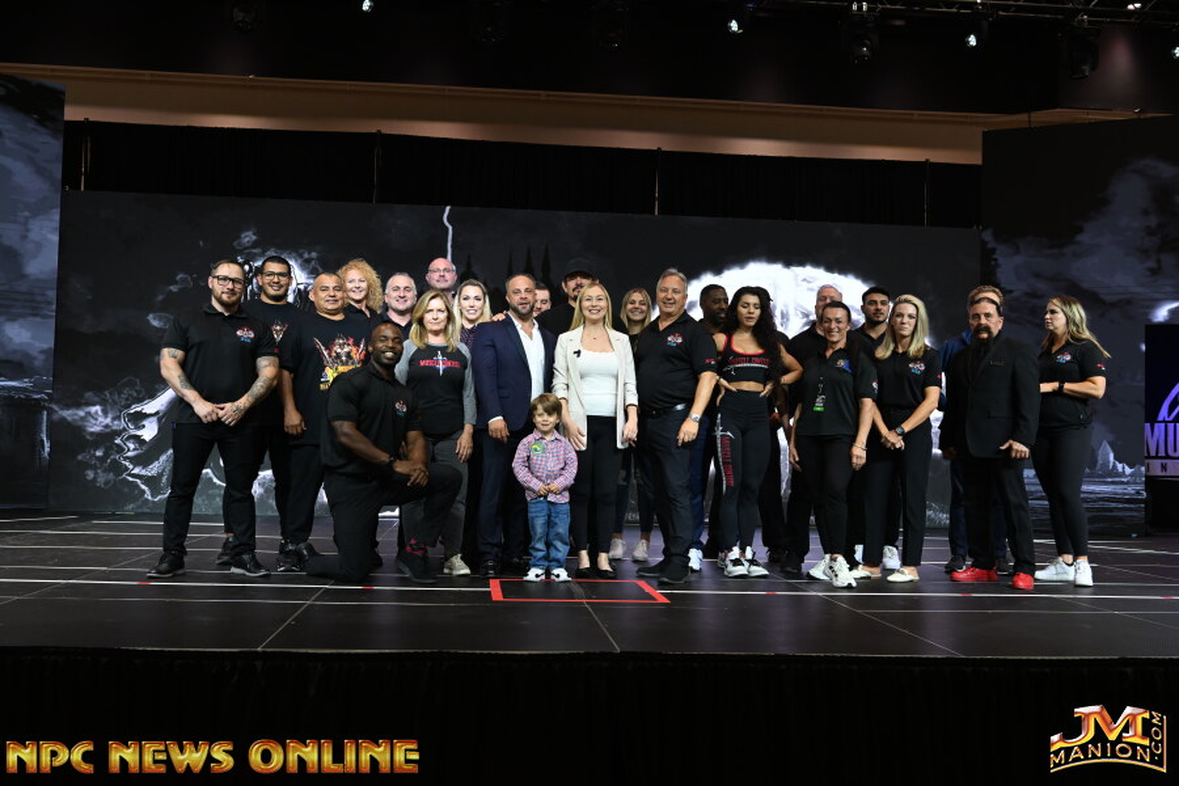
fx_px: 1179
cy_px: 393
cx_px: 590
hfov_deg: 53.1
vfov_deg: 36.9
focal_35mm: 36
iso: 1250
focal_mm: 36
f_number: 6.3
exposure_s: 1/160
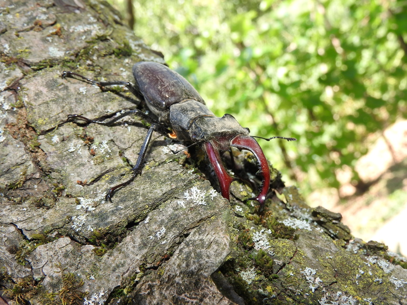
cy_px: 152
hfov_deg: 42.1
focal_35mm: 45
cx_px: 204
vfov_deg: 32.2
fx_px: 529
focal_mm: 8.1
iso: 100
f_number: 5
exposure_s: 1/60
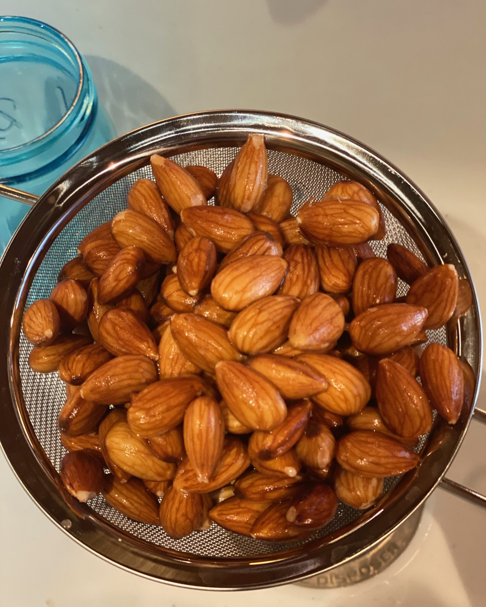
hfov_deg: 27.6
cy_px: 327
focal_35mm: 55
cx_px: 244
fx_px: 989
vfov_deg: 34.1
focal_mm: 6
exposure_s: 1/40
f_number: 2
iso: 400
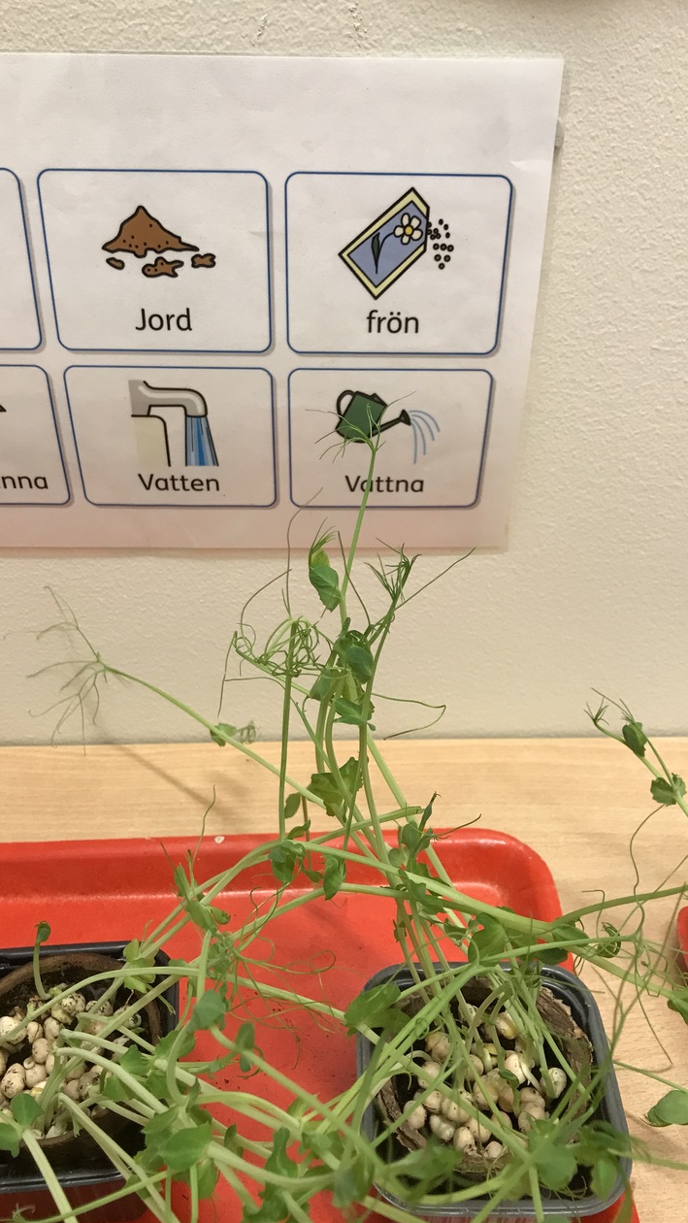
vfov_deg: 62.6
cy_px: 606
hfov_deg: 37.8
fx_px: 1005
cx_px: 339
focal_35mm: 31
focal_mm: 3.99
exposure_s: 1/33
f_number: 1.8
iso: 32
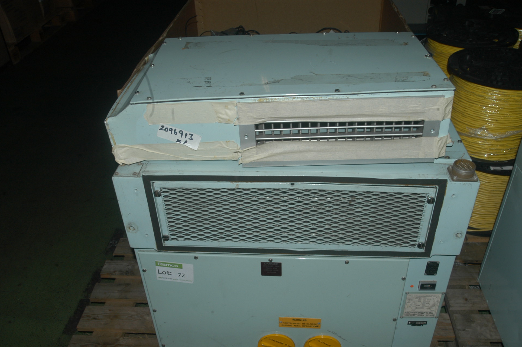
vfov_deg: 30.7
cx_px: 257
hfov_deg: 44.9
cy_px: 196
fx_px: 631
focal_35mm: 44
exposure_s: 1/125
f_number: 11
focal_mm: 25
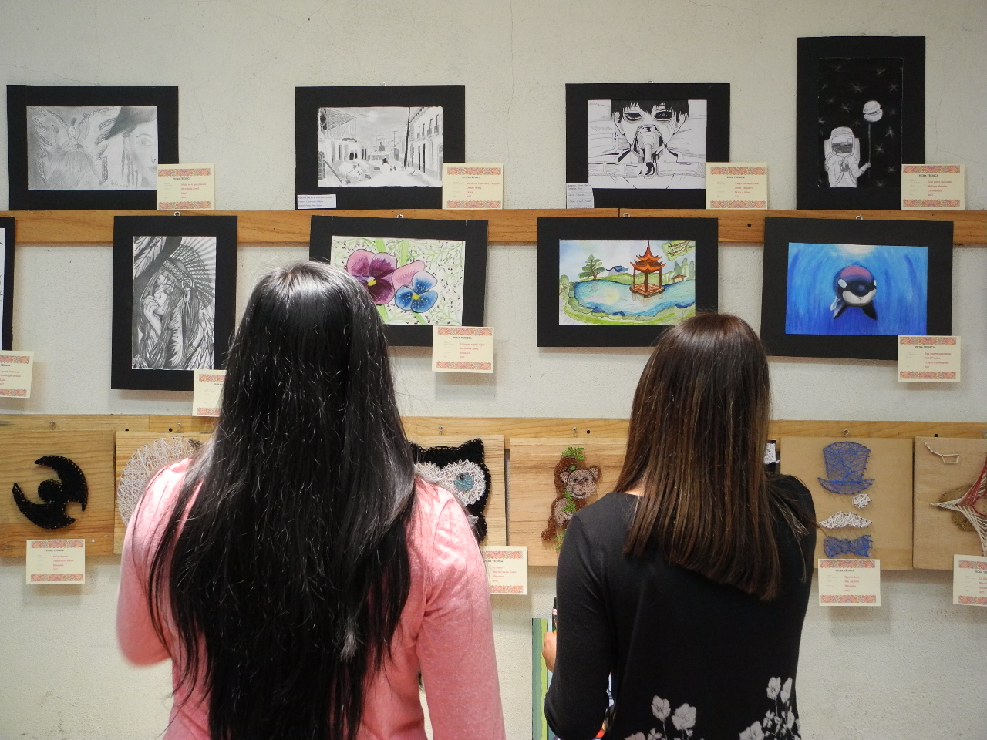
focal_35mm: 38
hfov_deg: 49.0
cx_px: 494
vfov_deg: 37.7
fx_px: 1083
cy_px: 370
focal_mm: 8.1
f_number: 3.2
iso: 400
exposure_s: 1/50
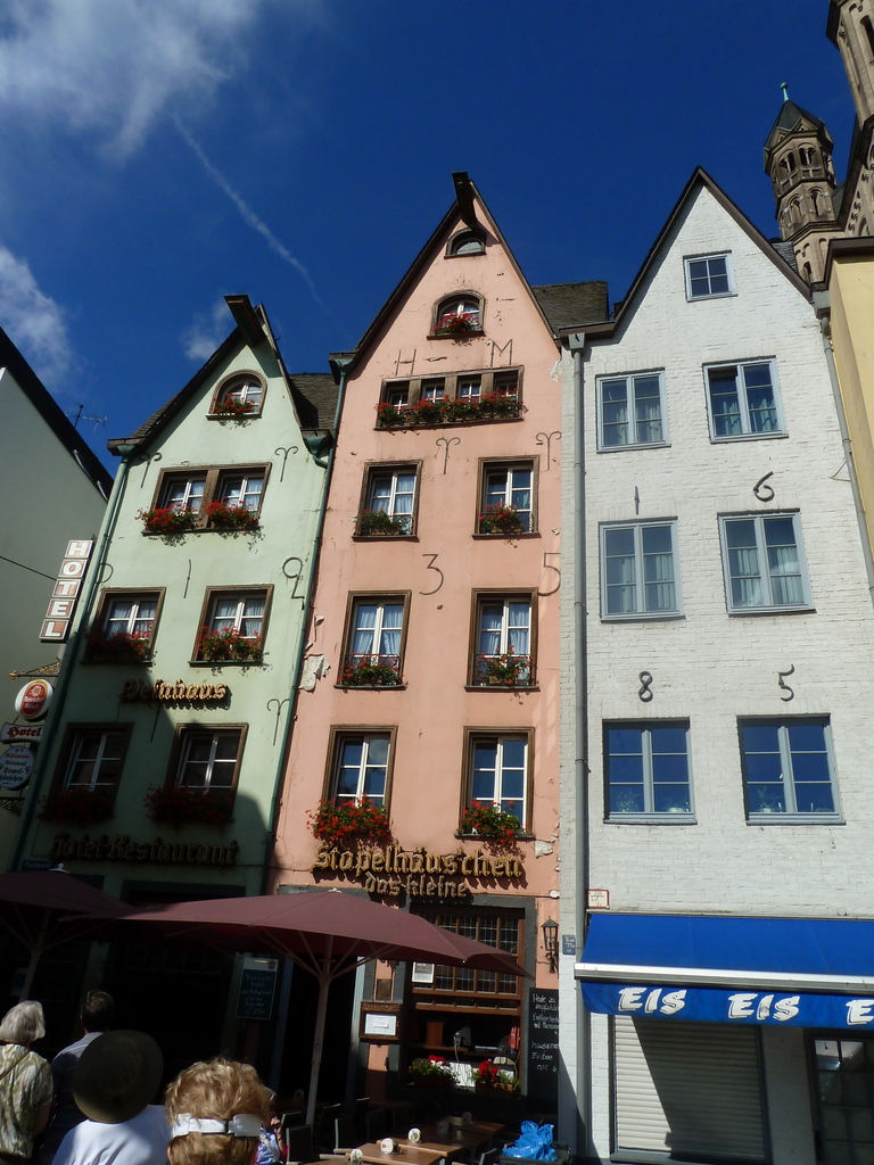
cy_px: 582
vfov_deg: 69.4
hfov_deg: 54.9
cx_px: 437
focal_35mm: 25
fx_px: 842
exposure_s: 1/640
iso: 80
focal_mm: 4.1
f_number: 5.6
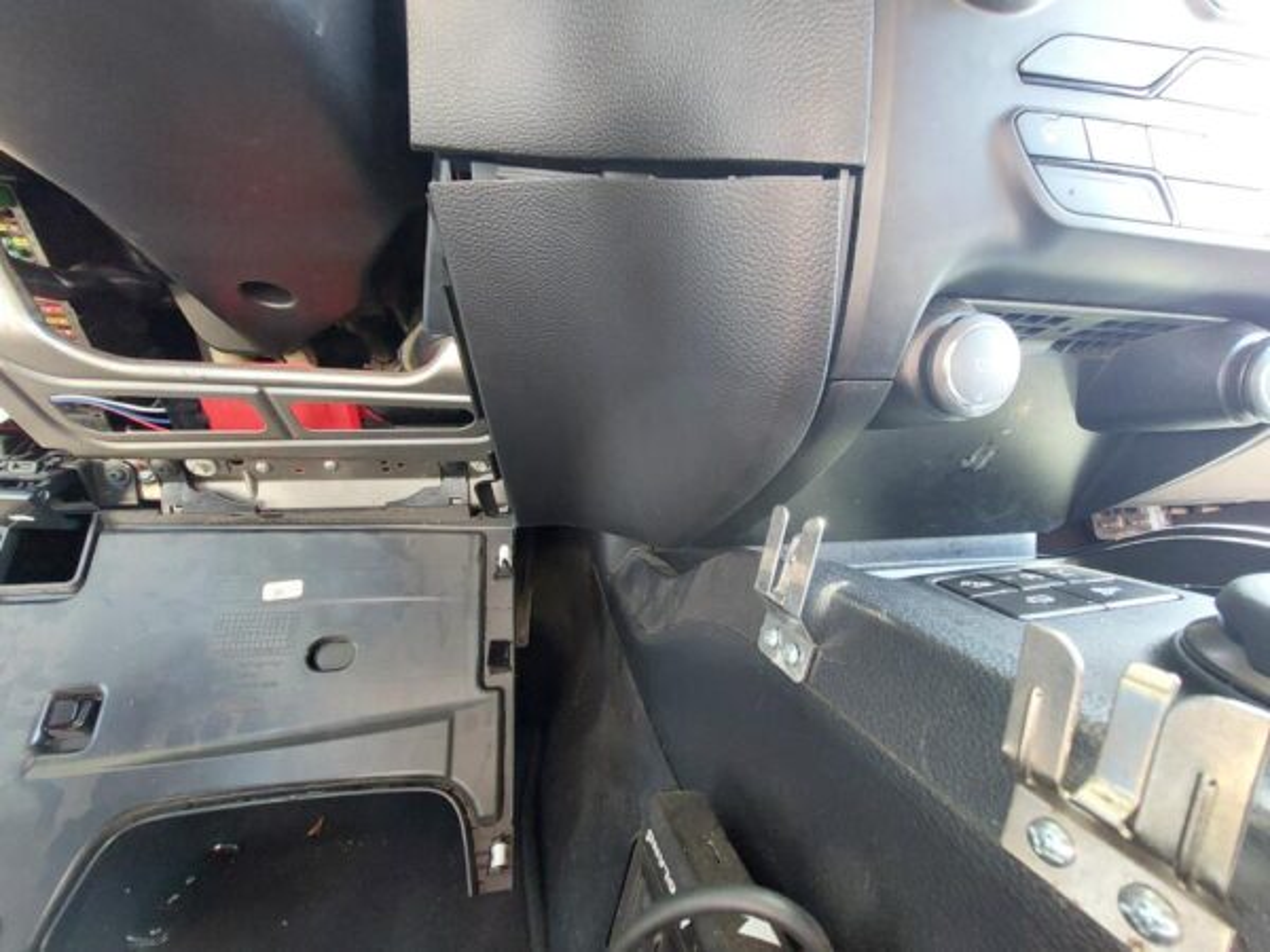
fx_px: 477
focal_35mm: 13
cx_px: 635
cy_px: 476
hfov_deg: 106.2
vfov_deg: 89.9
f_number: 2.2
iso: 250
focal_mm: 1.74
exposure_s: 1/30
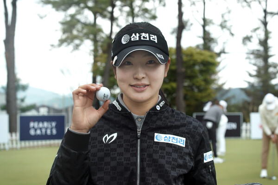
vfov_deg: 16.1
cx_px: 139
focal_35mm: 85
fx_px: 656
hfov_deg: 23.9
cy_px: 92
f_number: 8
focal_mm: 85
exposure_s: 1/1000
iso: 1600
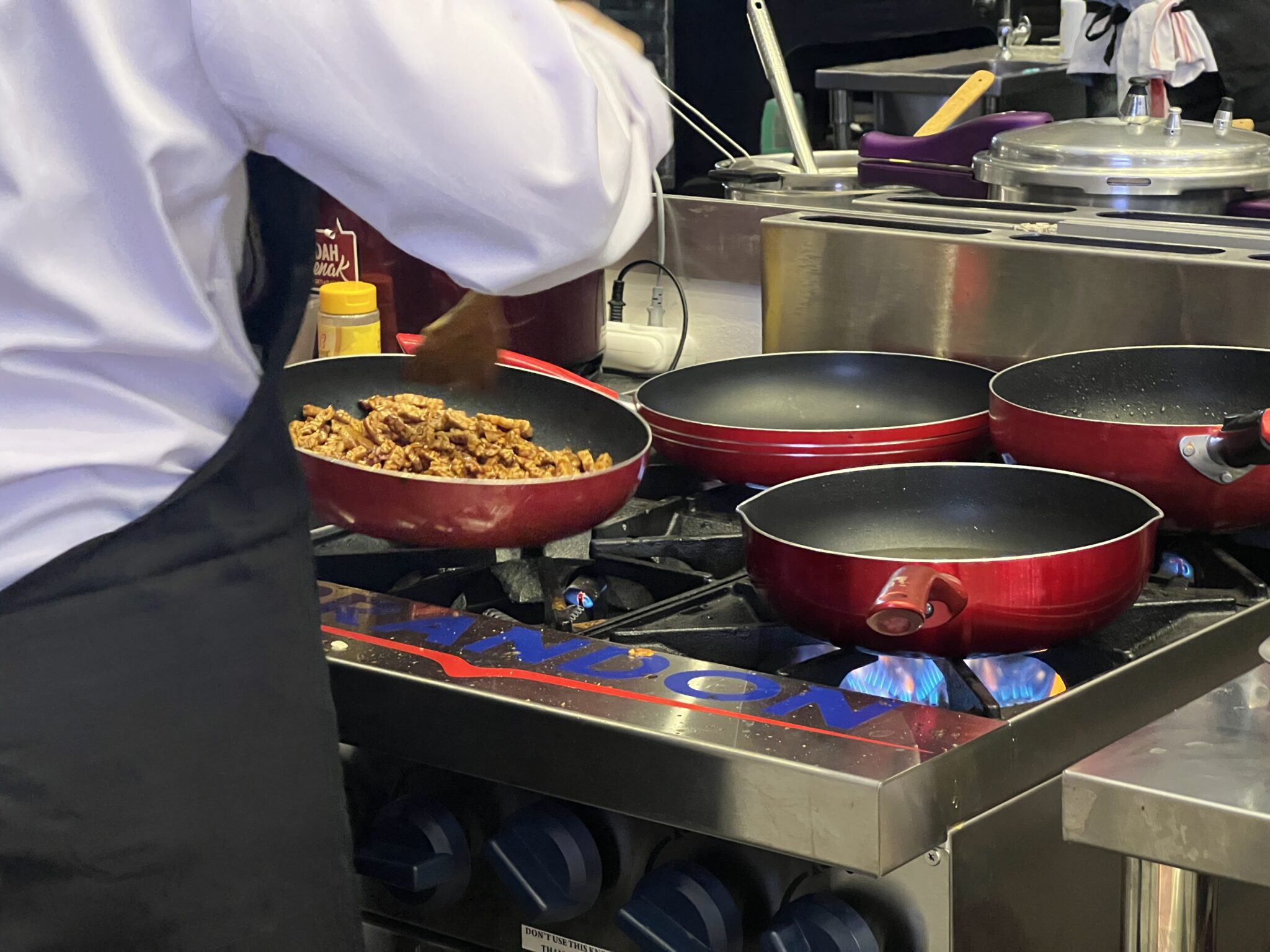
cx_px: 635
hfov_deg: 25.3
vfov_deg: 19.1
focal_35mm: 77
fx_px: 2825
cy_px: 476
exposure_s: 1/34
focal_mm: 9
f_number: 2.8
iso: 1000
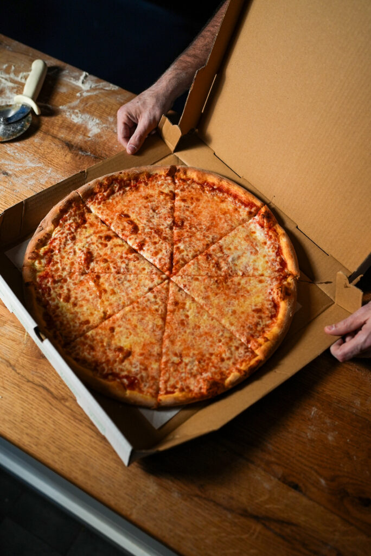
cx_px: 186
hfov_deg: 37.9
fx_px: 540
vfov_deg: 54.4
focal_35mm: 35
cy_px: 278
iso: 400
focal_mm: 35
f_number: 2.5
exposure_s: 1/250
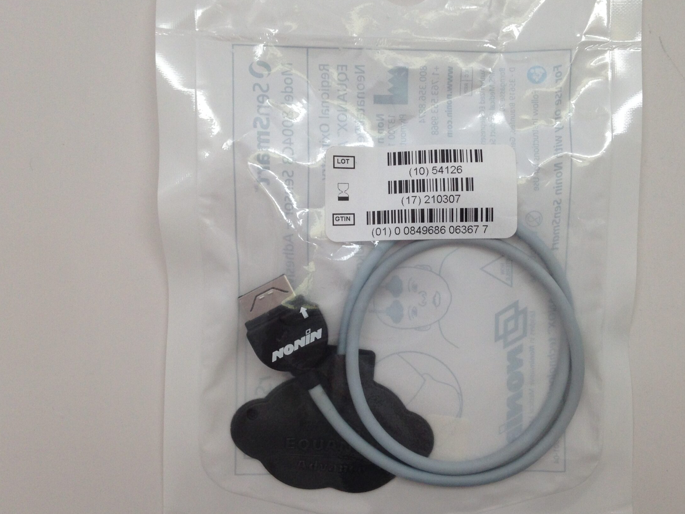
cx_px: 393
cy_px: 254
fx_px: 772
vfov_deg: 36.8
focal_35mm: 39
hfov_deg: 47.7
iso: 80
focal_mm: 4.12
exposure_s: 1/120
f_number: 2.4
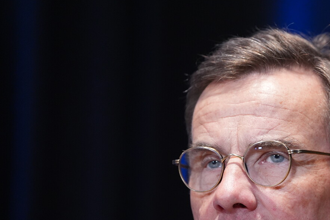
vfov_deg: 3.8
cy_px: 170
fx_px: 3319
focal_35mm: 362
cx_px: 287
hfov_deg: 5.7
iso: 3200
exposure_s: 1/400
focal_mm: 200
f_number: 2.8
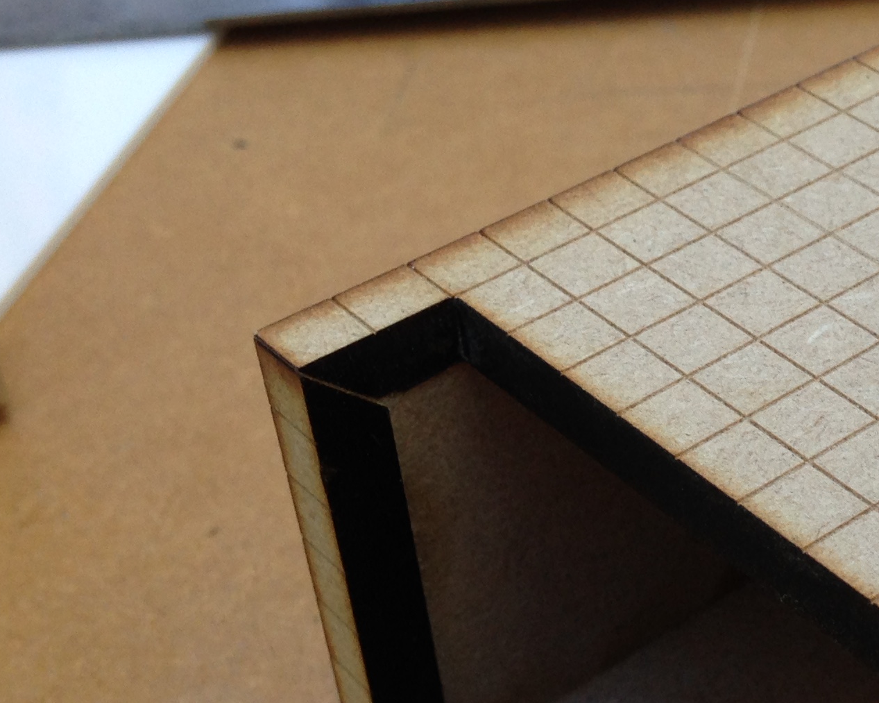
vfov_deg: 18.4
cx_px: 867
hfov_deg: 22.2
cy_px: 482
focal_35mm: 83
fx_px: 2159
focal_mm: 4.12
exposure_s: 1/60
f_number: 2.4
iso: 50
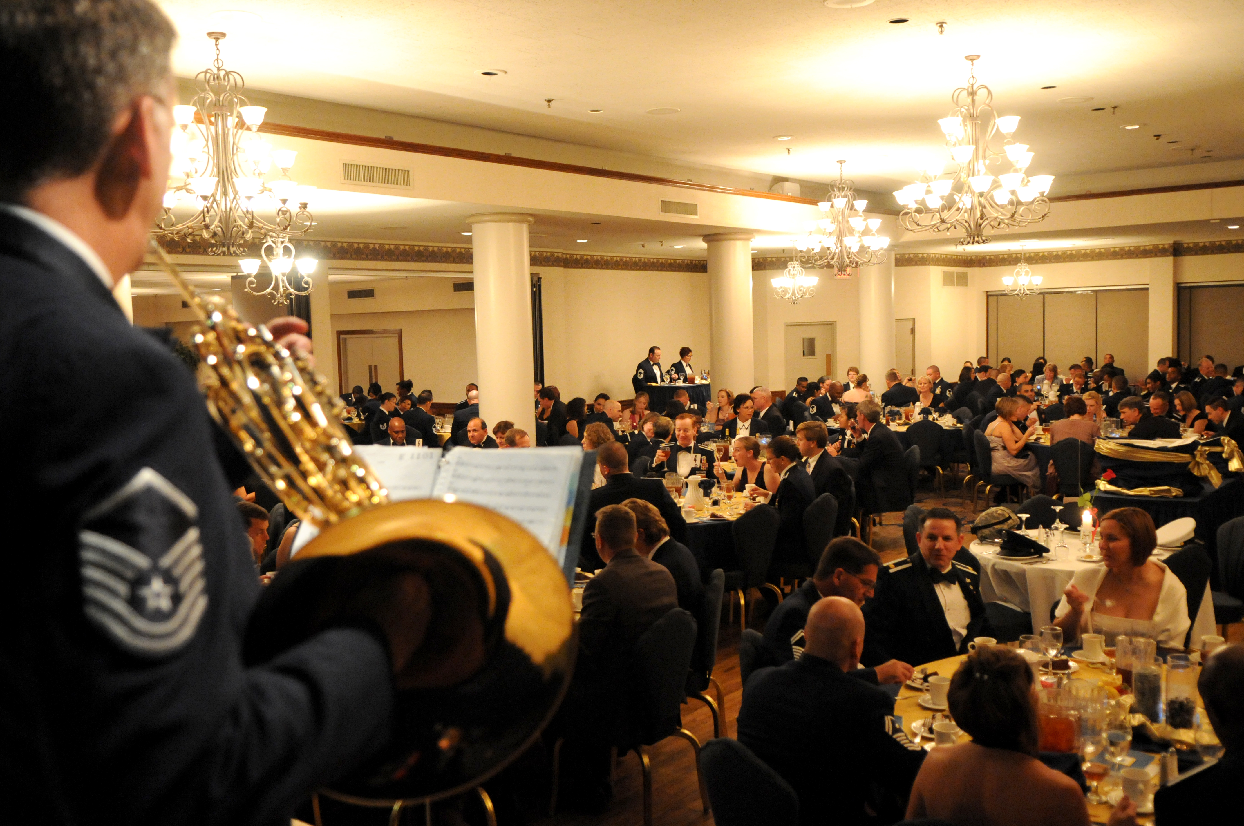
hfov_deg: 57.3
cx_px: 622
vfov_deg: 39.9
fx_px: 1139
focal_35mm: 33
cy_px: 413
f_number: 3.2
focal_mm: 22
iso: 2000
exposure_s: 1/40
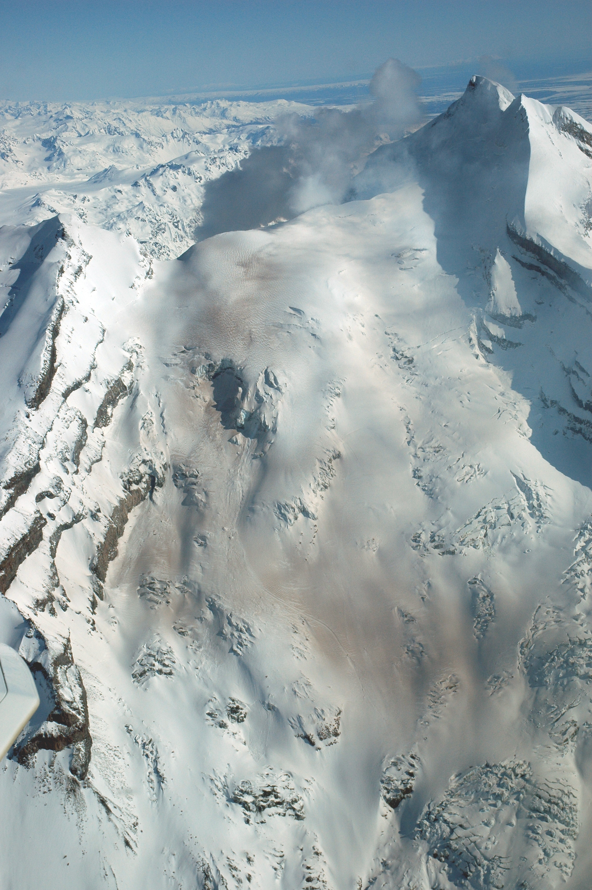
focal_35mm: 51
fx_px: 1260
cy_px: 445
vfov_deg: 38.9
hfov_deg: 26.4
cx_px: 296
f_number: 11
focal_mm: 34
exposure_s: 1/500
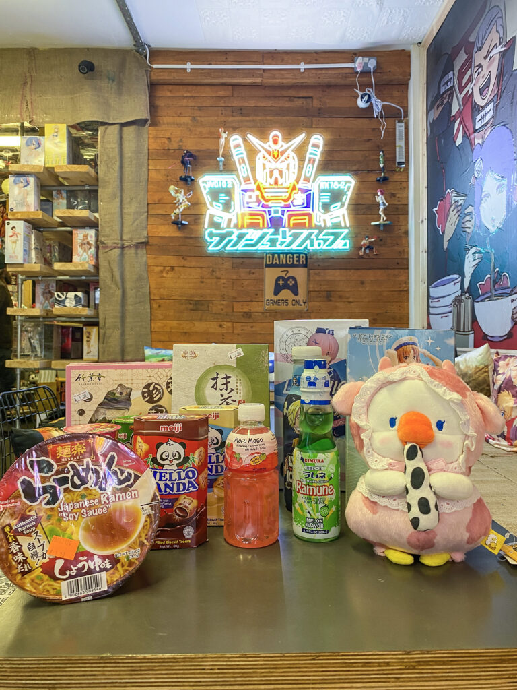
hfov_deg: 53.1
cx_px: 258
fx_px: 518
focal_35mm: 26
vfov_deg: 67.3
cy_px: 345
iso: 64
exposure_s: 1/50
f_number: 1.8
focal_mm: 4.25
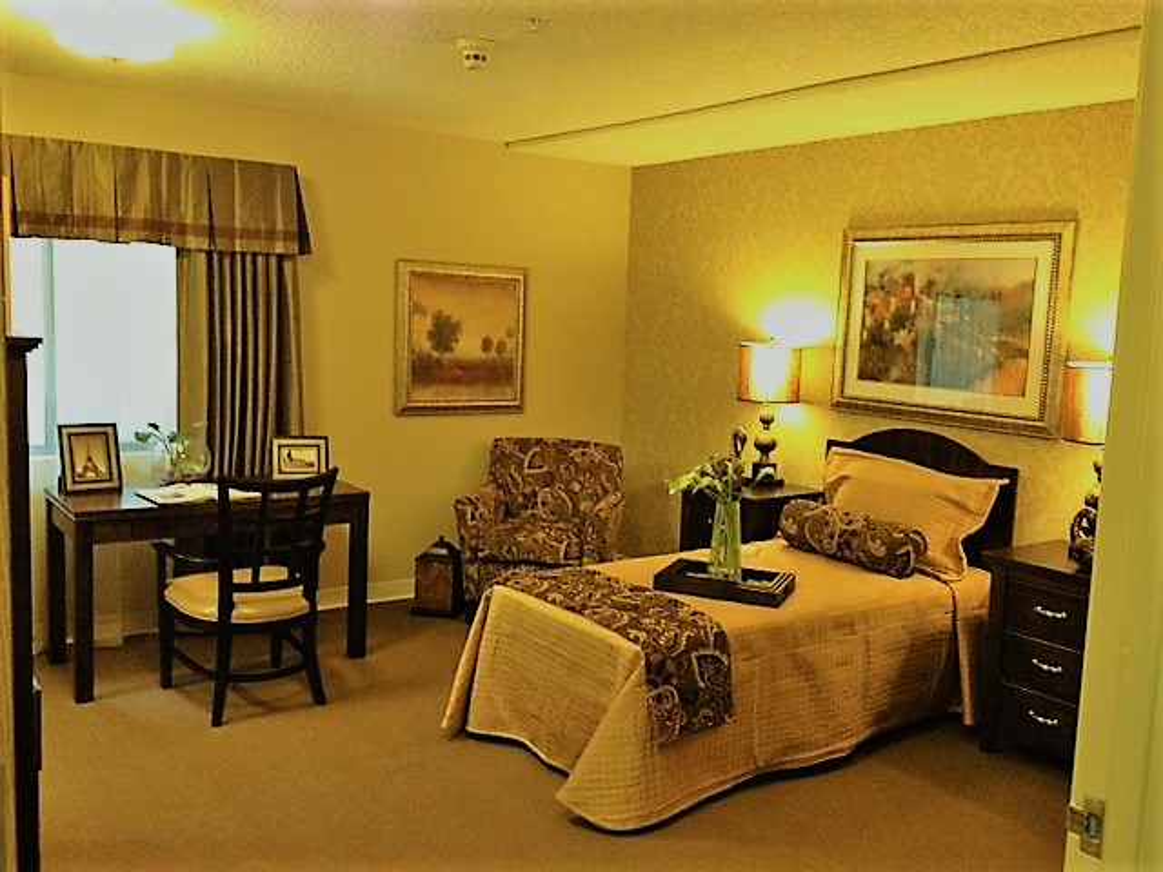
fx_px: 1176
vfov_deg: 40.7
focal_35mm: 35
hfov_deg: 52.6
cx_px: 582
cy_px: 436
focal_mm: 4.28
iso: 200
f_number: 2.4
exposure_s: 1/20
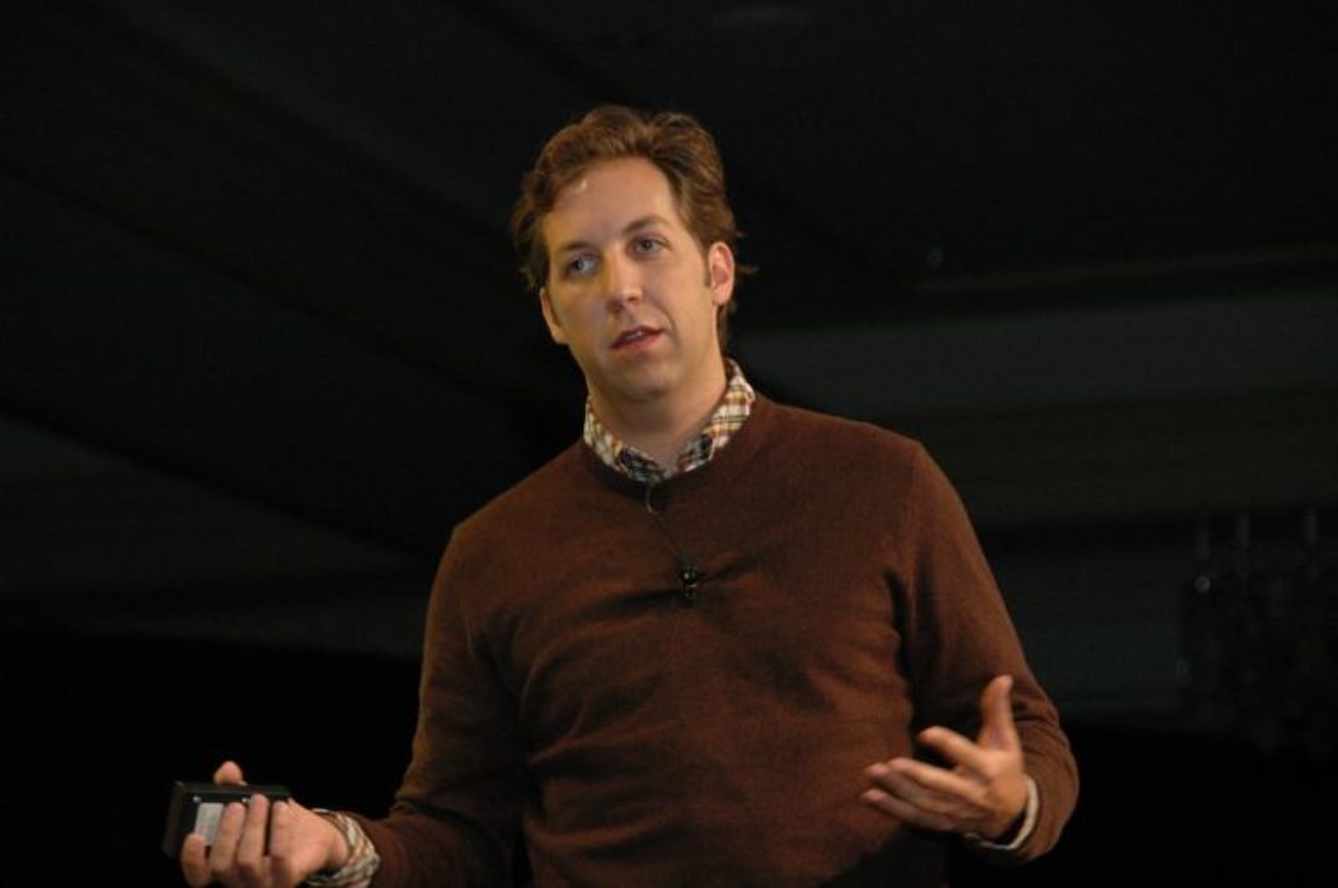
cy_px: 444
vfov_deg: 7.0
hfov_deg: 10.6
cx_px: 669
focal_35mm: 195
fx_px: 7238
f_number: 5.6
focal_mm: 130
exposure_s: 1/60
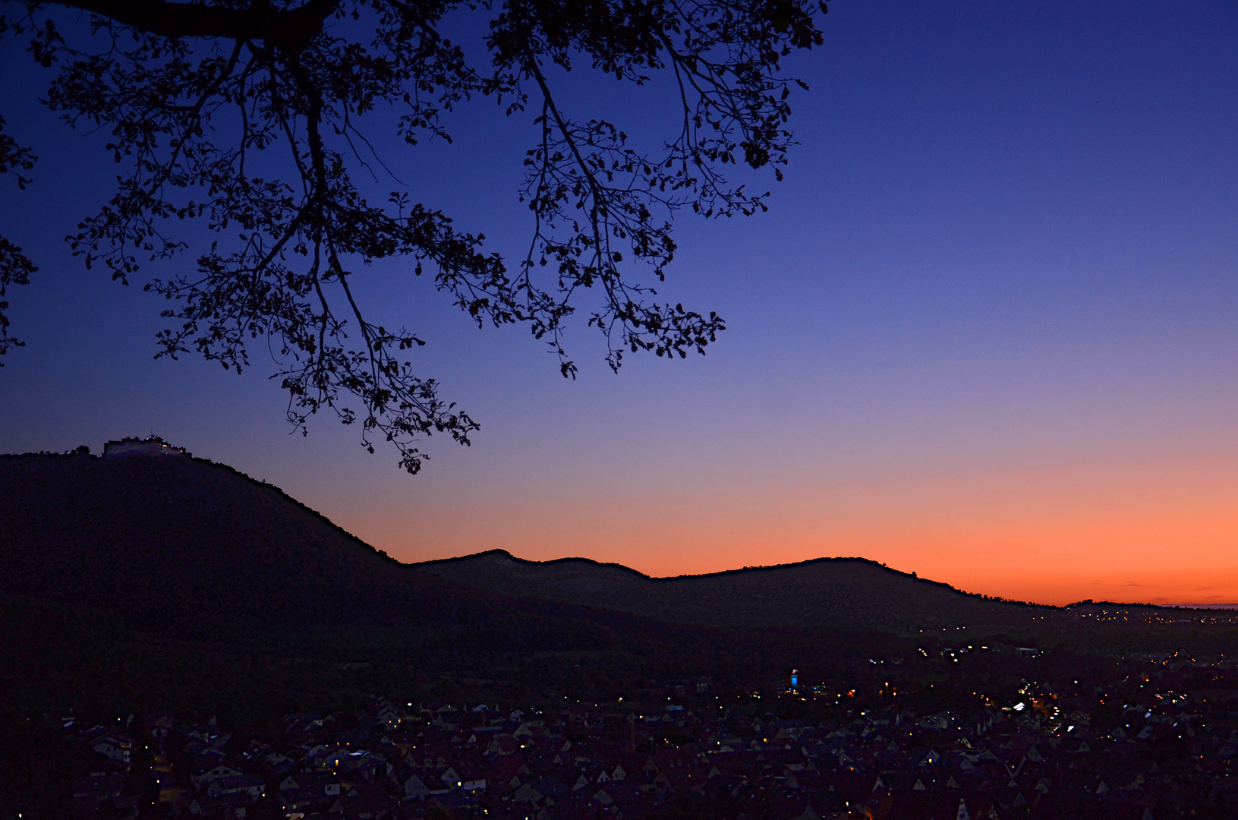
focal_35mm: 45
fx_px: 1544
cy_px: 410
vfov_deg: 29.7
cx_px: 619
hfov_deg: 43.7
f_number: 4.2
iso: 800
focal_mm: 30
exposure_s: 1/30
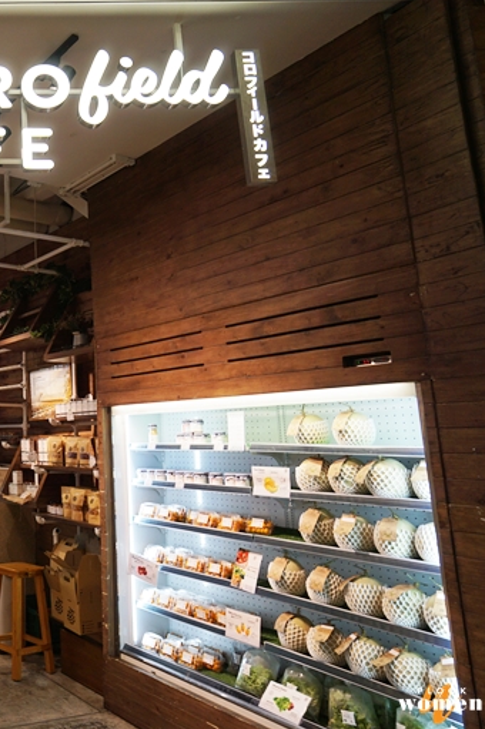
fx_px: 522
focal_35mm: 26
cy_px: 359
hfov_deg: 39.1
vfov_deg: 69.9
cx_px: -71
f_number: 4
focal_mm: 11
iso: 200
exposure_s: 1/60
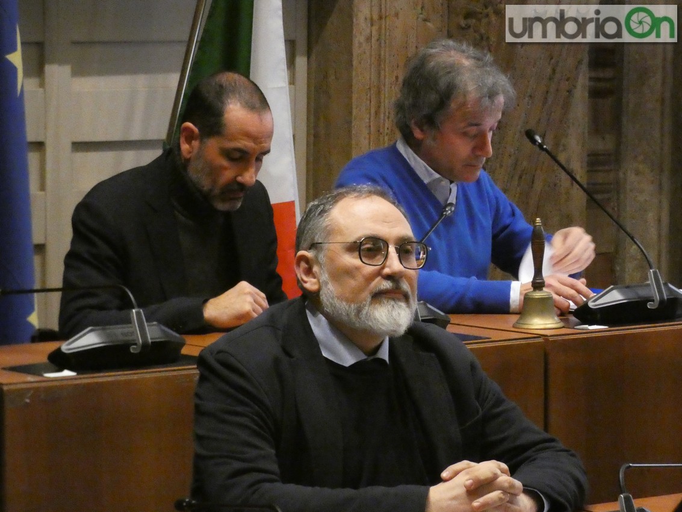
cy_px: 256
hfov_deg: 11.2
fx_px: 3488
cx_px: 341
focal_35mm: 177
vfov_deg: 8.4
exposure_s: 1/80
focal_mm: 31.7
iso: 3200
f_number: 5.5
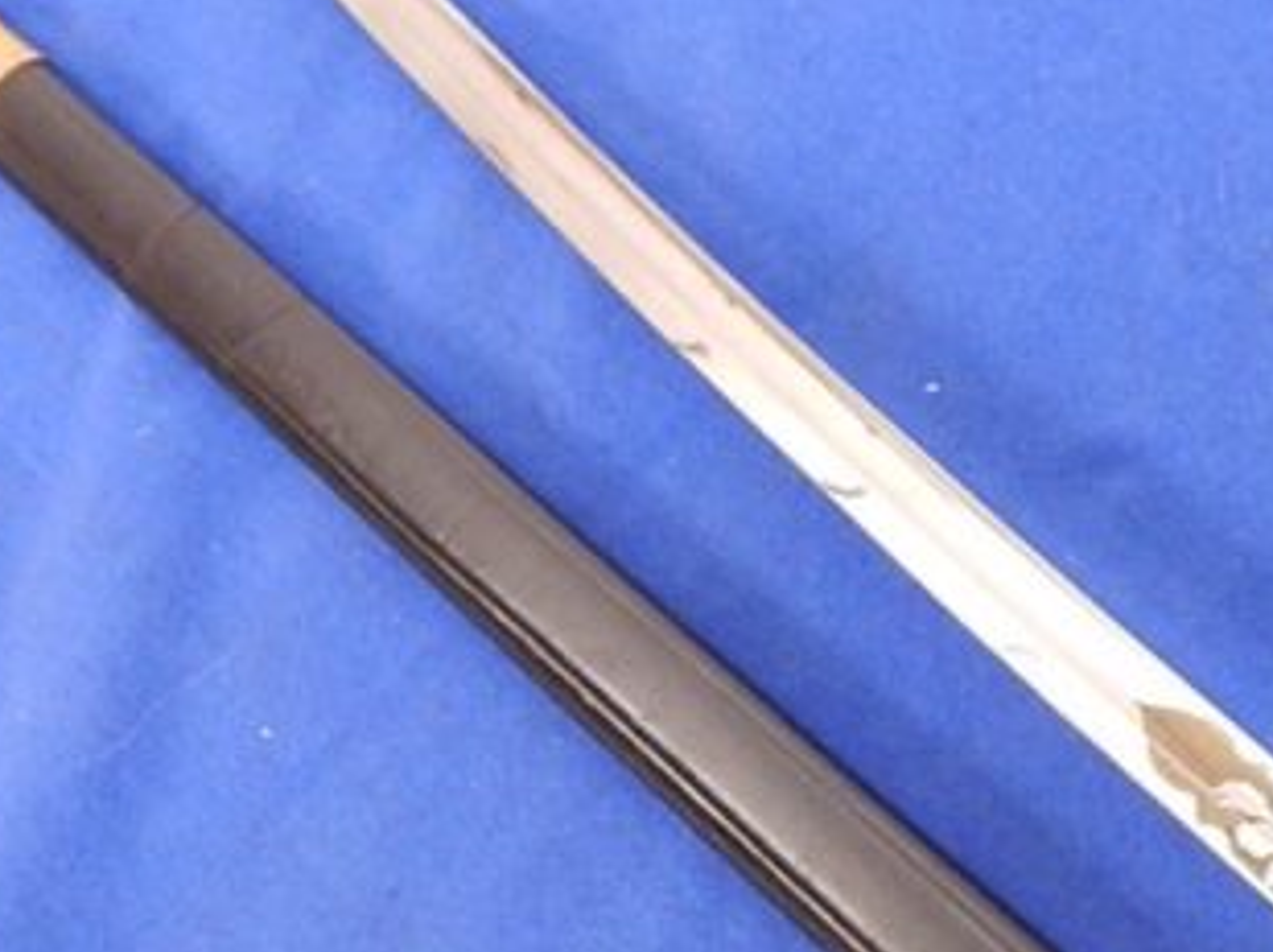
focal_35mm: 73
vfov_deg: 18.4
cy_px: 1315
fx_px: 2681
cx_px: 1652
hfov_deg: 23.6
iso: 400
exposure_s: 1/13
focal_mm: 4
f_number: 3
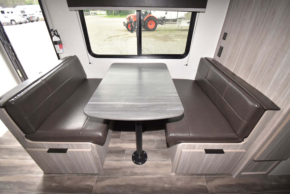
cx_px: 145
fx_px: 121
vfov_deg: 77.5
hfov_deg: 100.3
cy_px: 97
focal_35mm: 15
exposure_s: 1/125
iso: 800
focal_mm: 10
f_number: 5.6
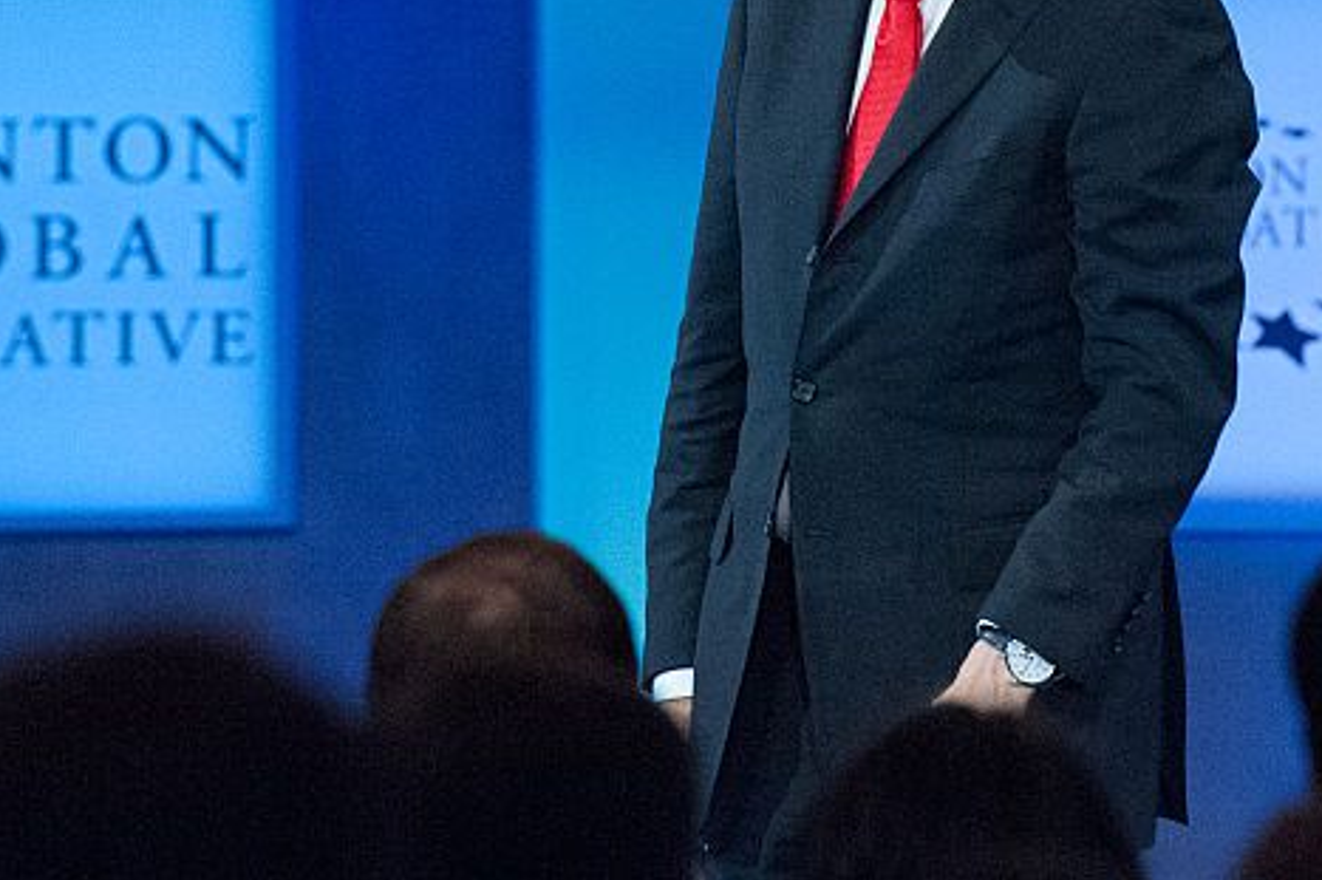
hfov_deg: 4.7
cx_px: 926
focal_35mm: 439
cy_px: -54
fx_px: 16114
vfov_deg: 3.1
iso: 6400
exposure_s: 1/640
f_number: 5
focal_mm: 200
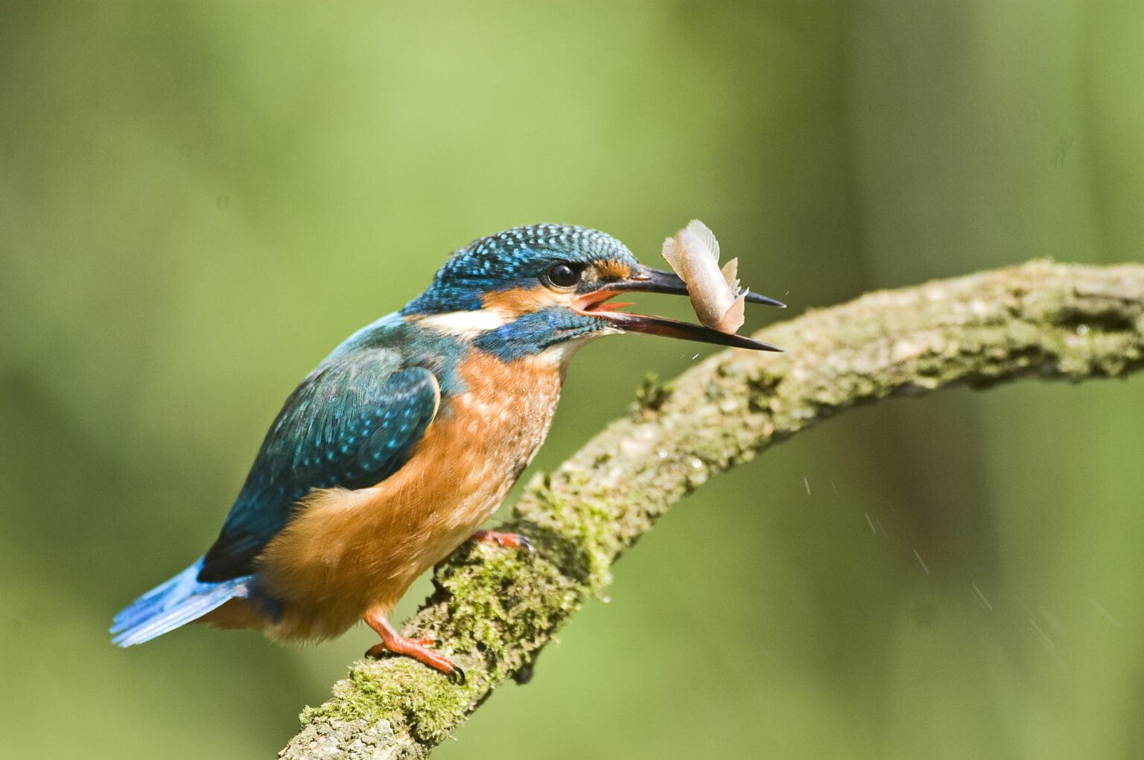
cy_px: 380
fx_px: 23810
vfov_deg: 1.8
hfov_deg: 2.8
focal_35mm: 750
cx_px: 572
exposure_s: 1/500
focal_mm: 500
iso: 200
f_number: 5.6
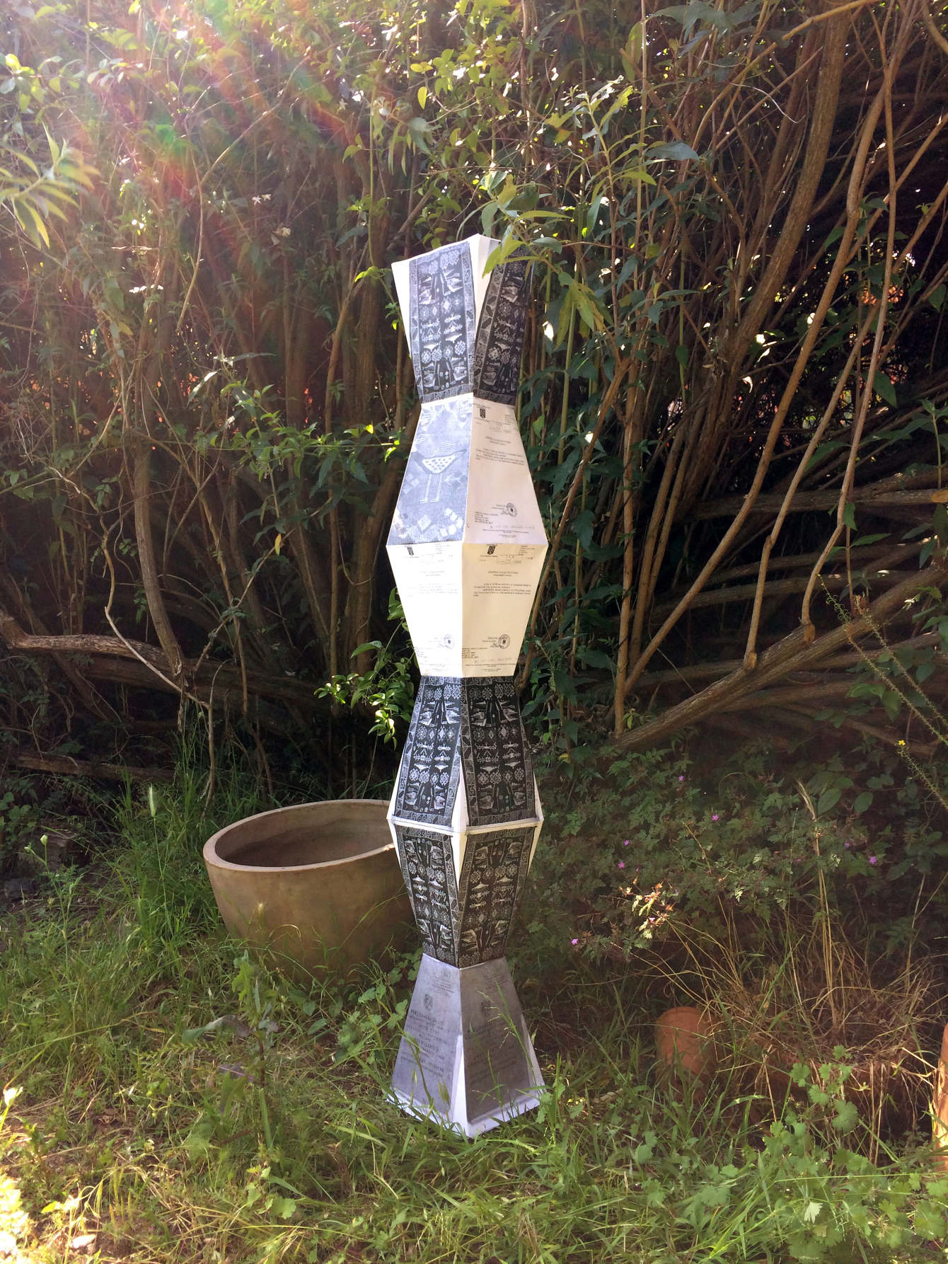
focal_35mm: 29
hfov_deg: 48.2
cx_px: 474
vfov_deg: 61.7
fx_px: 1059
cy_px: 632
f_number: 2.2
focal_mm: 4.15
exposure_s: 1/120
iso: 40
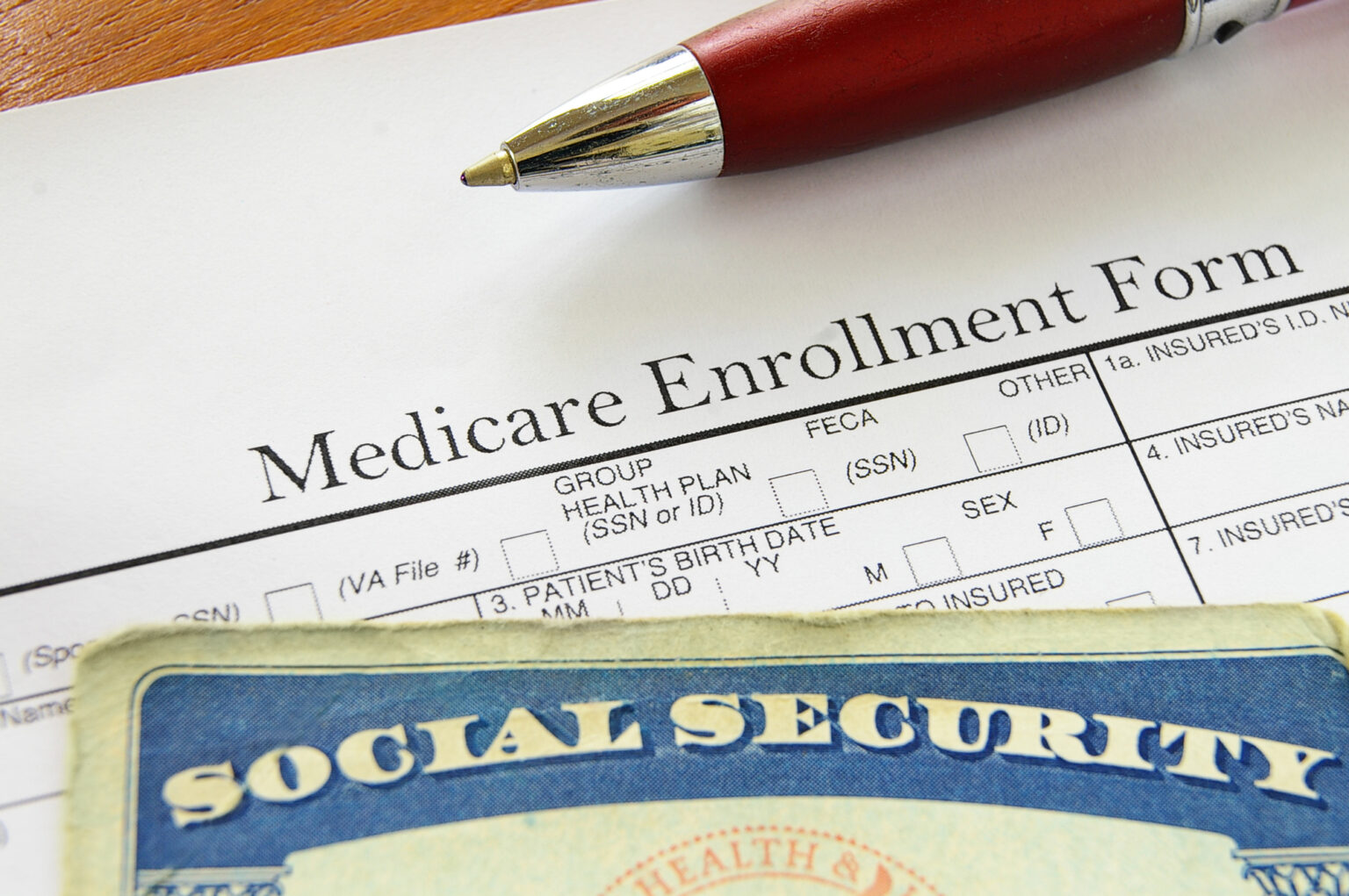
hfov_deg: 27.0
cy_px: 448
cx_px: 674
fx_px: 2808
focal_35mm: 75
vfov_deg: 18.1
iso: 200
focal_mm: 50
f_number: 11
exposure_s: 4
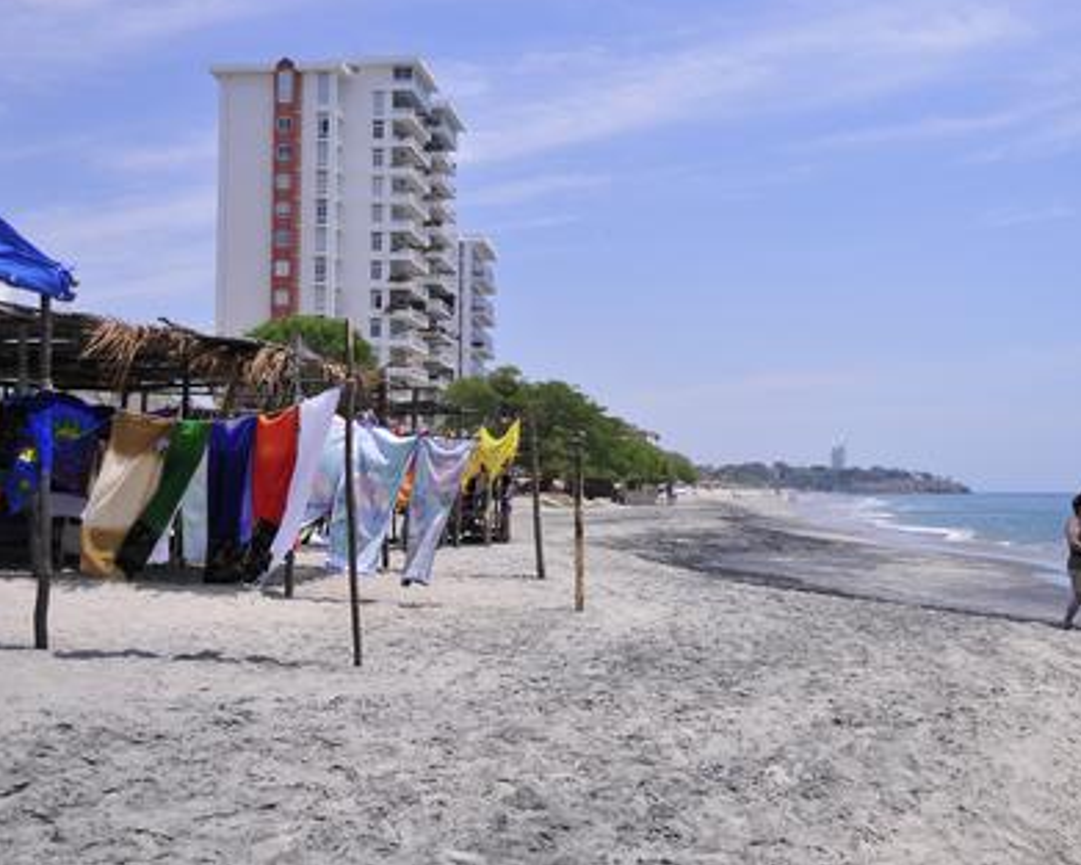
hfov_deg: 47.8
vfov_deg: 39.2
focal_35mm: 38
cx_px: 611
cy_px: 427
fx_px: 1216
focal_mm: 22
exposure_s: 1/5000
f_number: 4
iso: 400
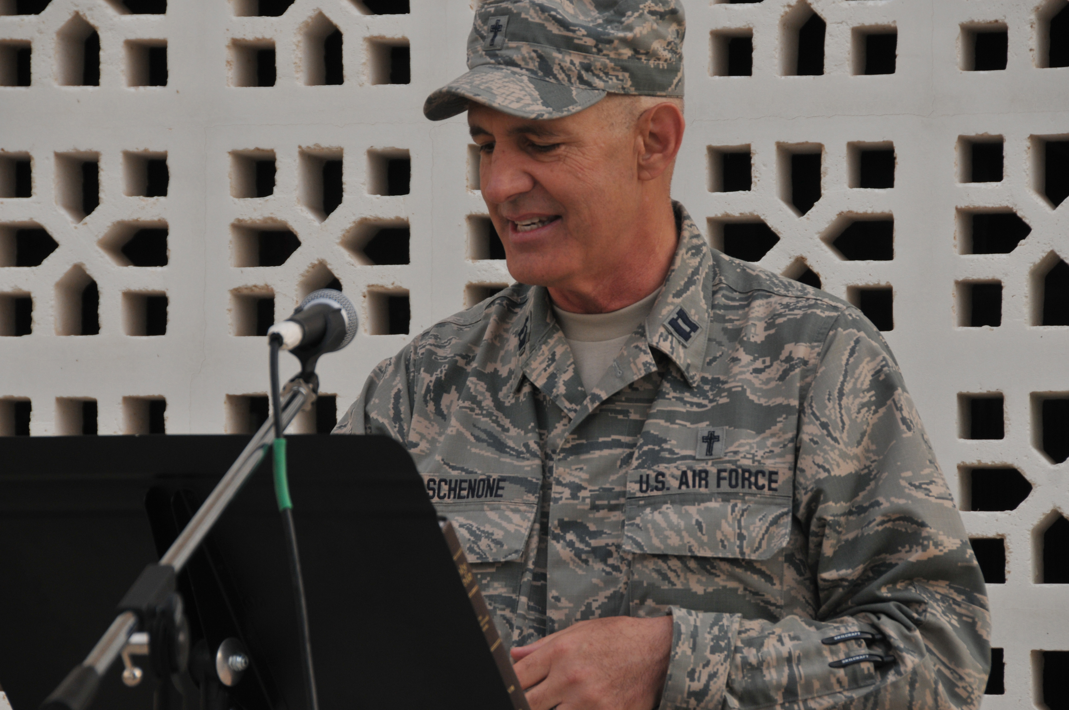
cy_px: 355
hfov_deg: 10.6
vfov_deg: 7.0
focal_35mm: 195
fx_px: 5783
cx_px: 534
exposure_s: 1/200
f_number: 8
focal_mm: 130
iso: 280
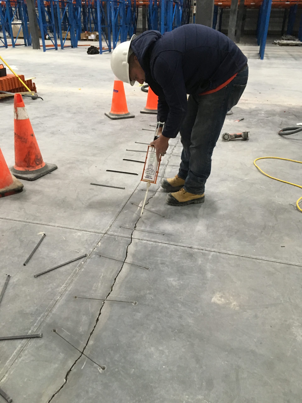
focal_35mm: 29
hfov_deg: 48.2
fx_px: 337
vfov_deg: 61.7
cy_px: 202
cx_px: 151
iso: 160
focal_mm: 4.15
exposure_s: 1/30
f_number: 2.2
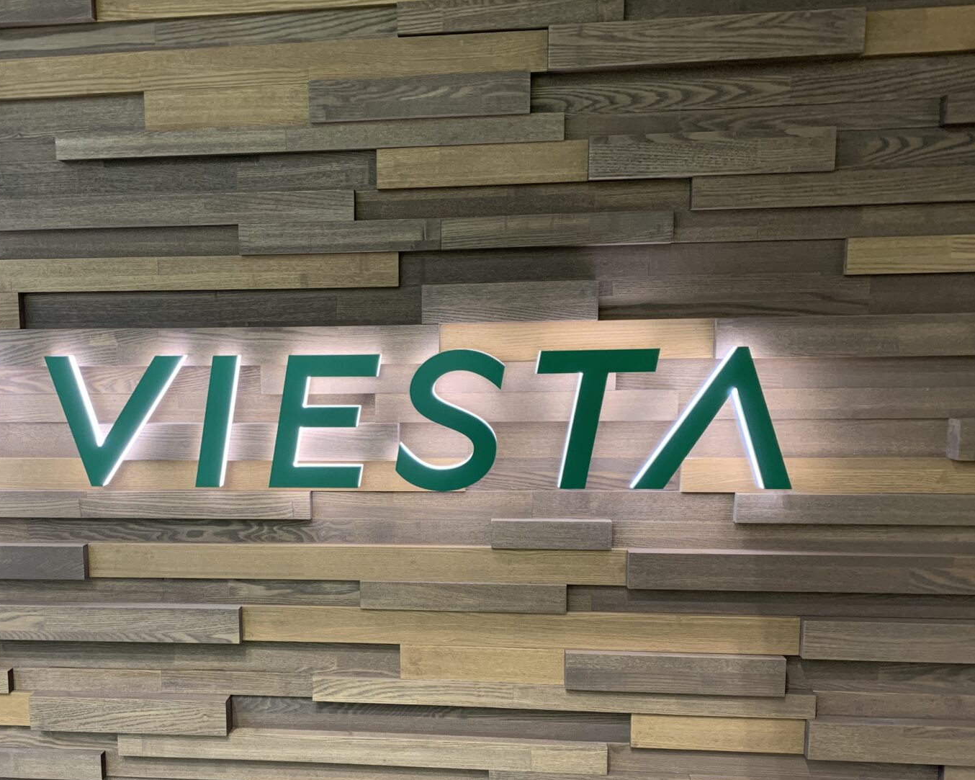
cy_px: 495
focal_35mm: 36
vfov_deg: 40.8
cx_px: 346
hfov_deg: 49.6
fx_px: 1039
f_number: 1.8
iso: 125
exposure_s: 1/50
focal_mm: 4.25
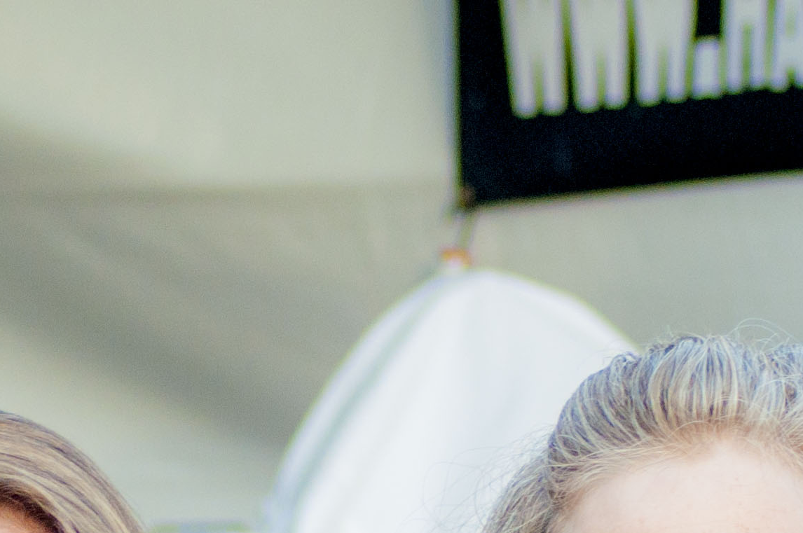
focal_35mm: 393
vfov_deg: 3.5
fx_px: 8755
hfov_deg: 5.3
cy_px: 667
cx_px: 351
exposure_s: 1/125
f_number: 5
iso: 220
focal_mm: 70
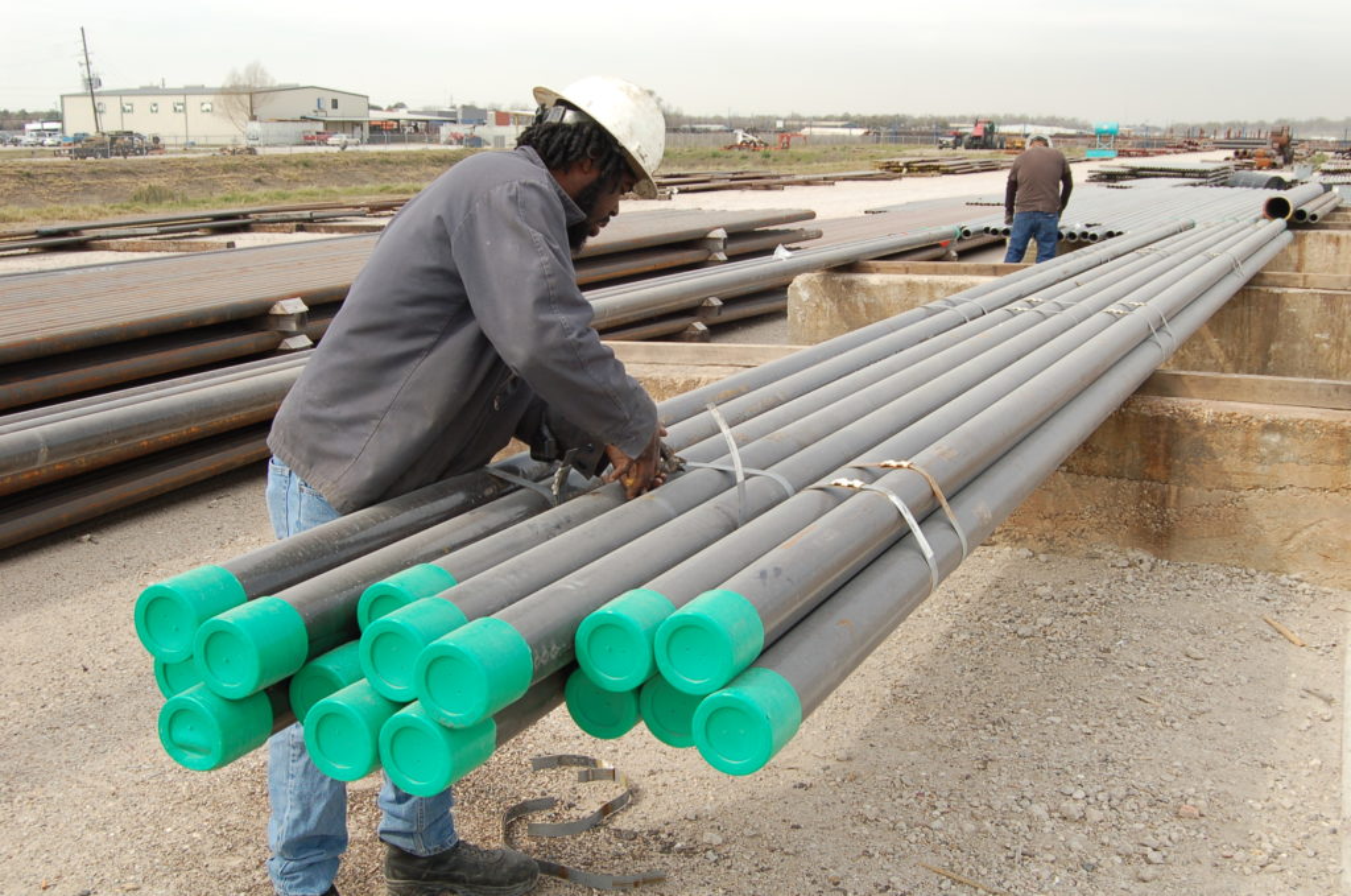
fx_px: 1461
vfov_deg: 34.1
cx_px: 676
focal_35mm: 39
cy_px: 448
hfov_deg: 49.6
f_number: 7.1
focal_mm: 26
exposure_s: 1/200
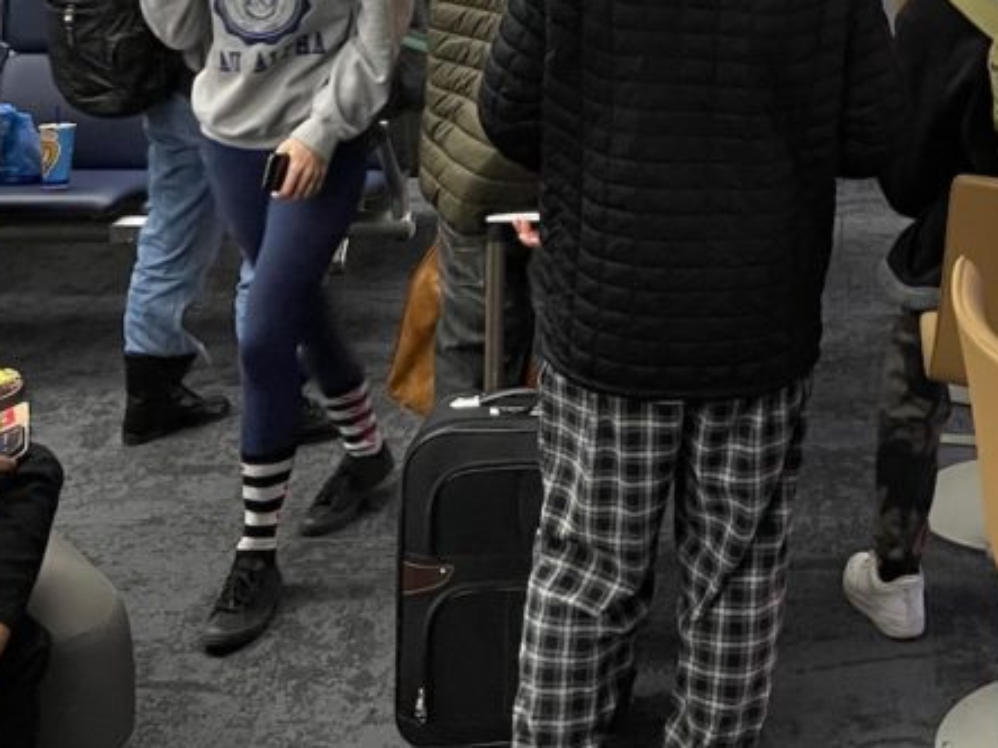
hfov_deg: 30.7
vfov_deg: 23.0
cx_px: 904
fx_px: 1730
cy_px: -76
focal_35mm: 60
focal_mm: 5.1
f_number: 1.6
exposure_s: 1/42
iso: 500
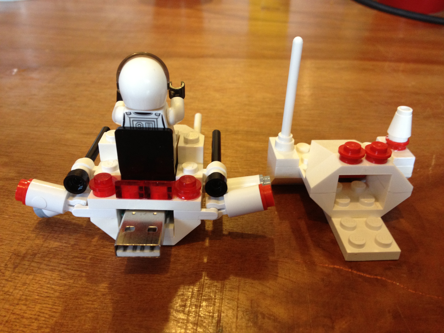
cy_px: 166
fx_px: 449
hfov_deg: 52.6
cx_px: 222
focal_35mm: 35
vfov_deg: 40.7
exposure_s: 1/20
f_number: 2.4
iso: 160
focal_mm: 4.28
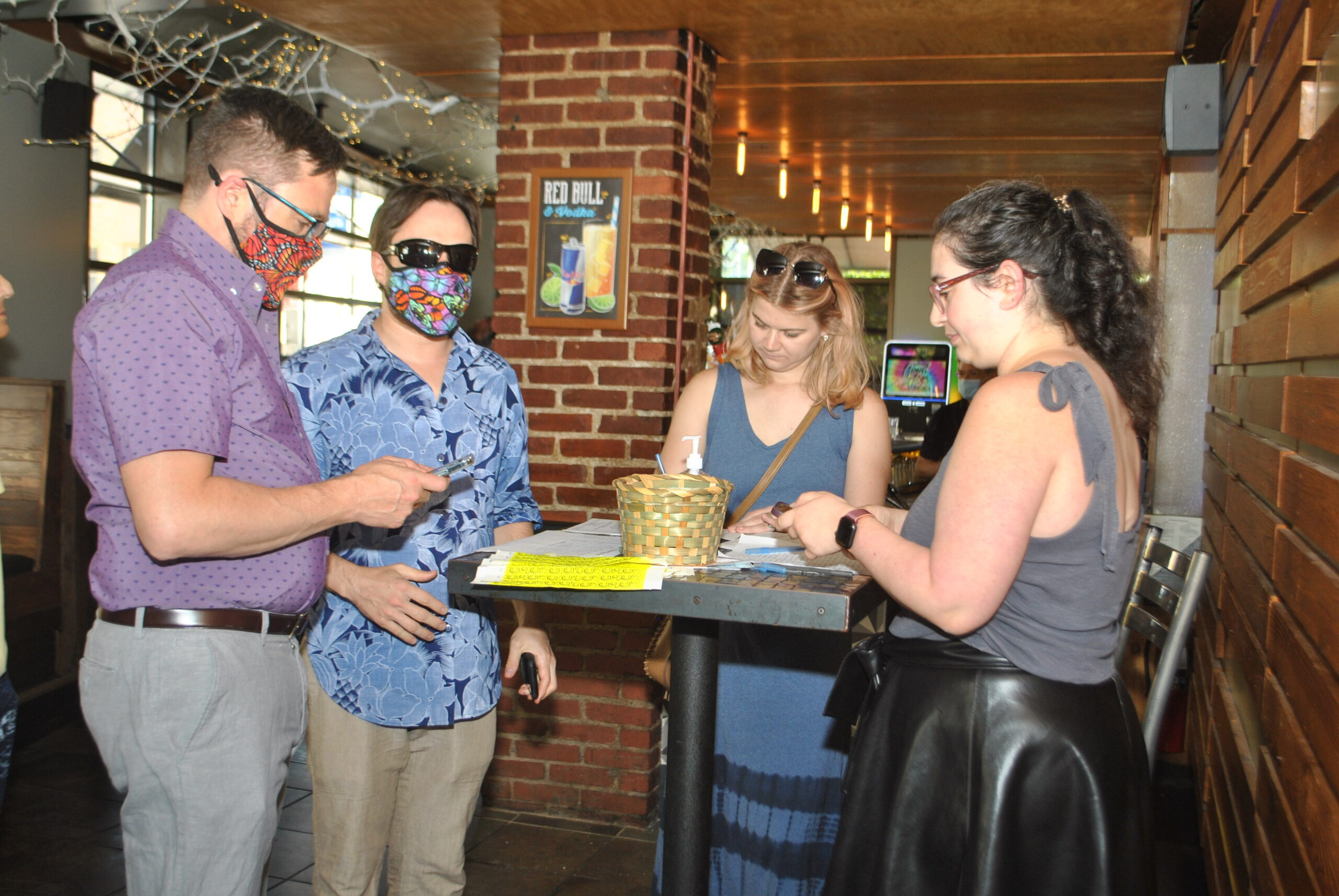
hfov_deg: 49.5
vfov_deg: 34.3
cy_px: 448
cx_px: 670
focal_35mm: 39
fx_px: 1452
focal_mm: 26
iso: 200
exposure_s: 1/60
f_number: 4.2
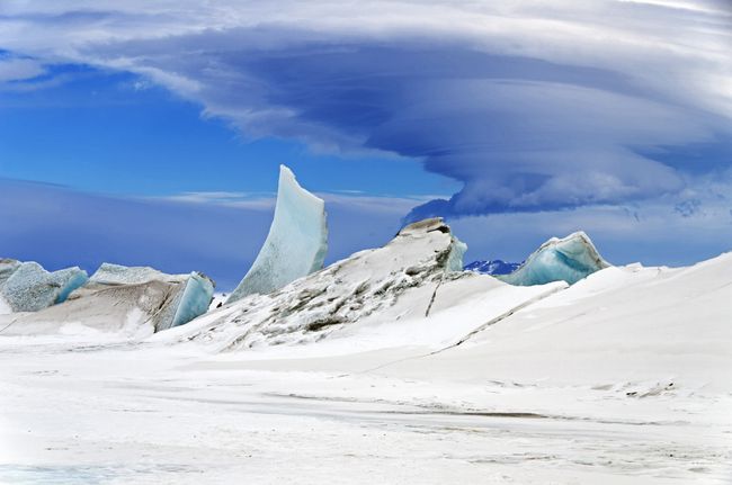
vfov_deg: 12.1
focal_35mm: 112
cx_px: 366
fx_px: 2284
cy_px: 242
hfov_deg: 18.2
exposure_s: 1/320
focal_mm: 75
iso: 100
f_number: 9
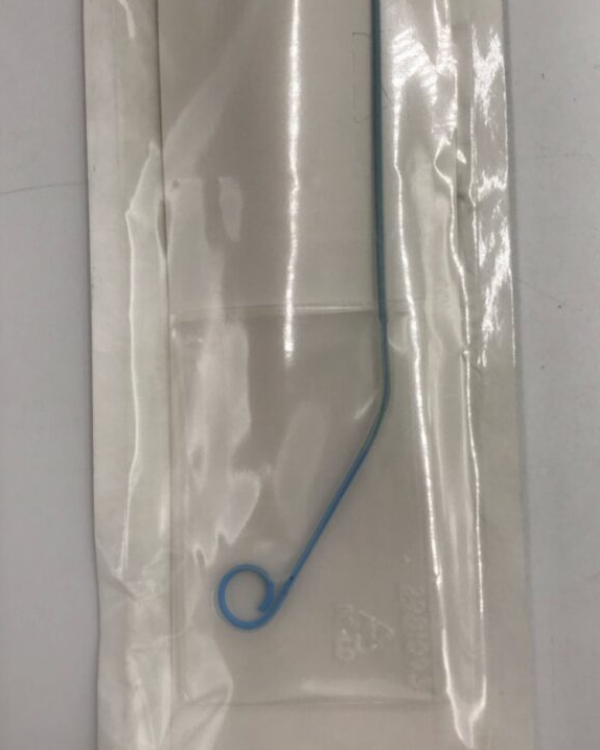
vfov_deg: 46.7
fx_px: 866
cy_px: 324
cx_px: 291
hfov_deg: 38.2
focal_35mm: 39
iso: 20
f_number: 1.8
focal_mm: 3.99
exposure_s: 1/205
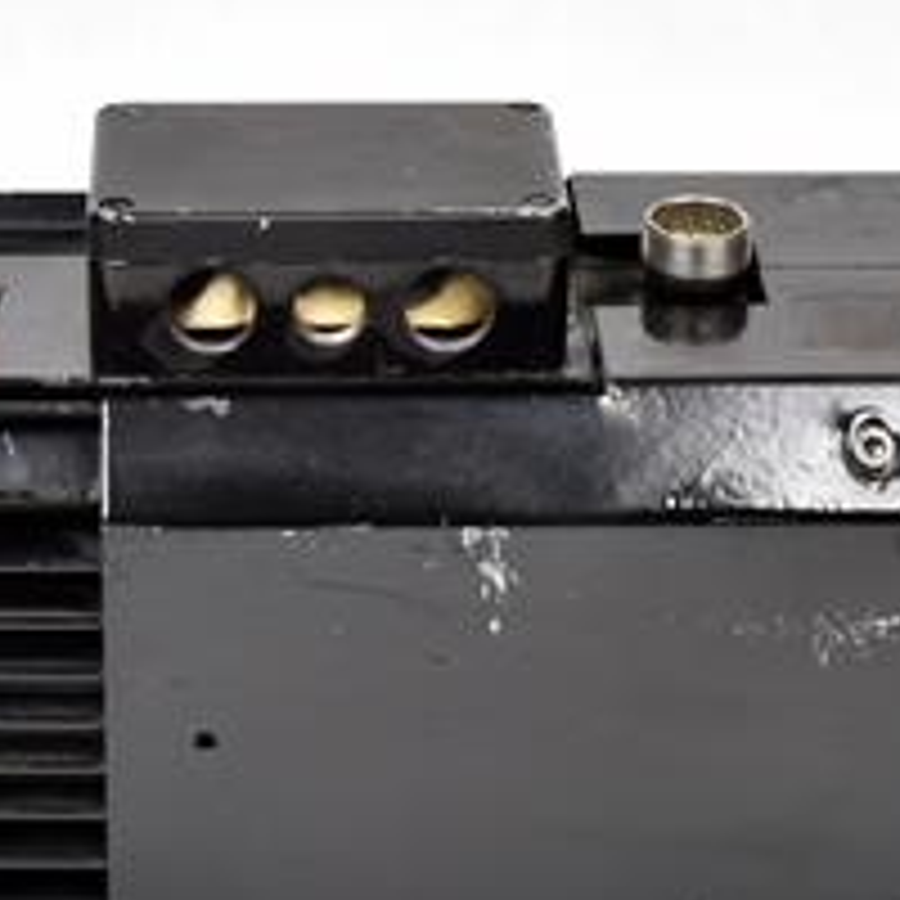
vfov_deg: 16.9
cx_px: 153
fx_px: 3038
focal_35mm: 103
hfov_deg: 16.7
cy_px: 457
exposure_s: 1/200
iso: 200
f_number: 13
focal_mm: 27
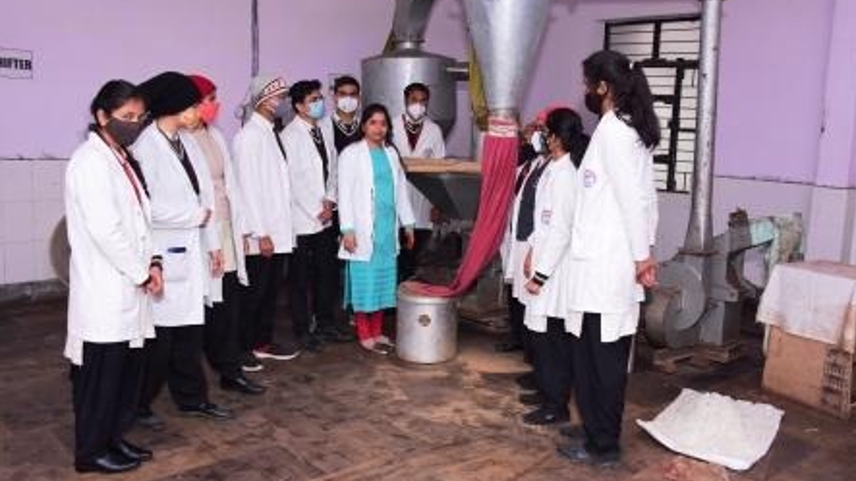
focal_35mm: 35
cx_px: 431
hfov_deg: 56.6
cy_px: 229
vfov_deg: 33.7
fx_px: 794
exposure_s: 1/125
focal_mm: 22
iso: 800
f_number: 4.5
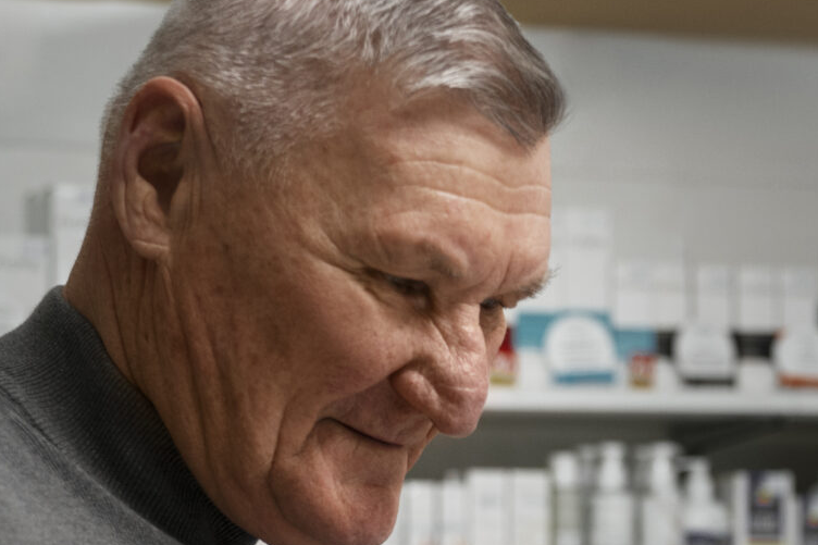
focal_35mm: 143
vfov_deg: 9.3
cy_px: 834
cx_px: 693
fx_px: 3248
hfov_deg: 14.2
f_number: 2.8
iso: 640
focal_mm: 42
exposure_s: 1/320
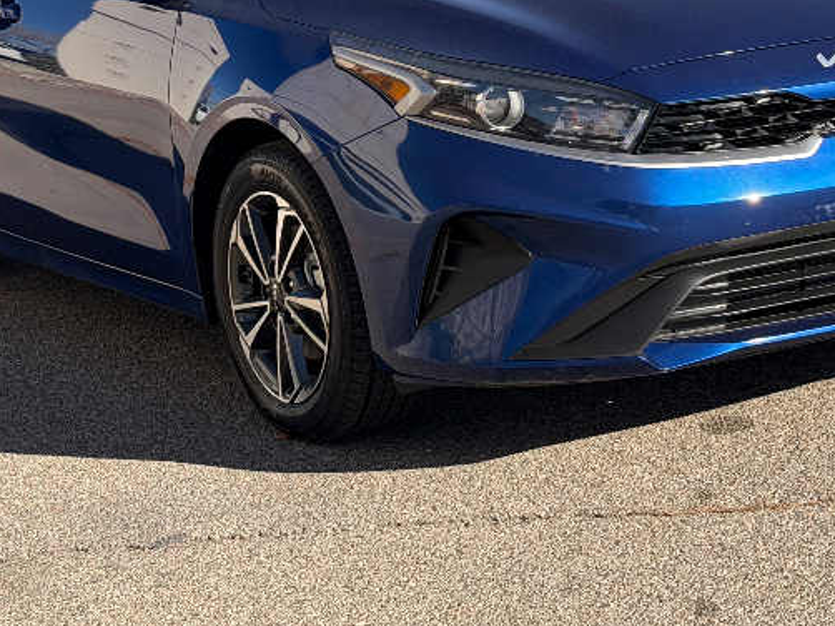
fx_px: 2363
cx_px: 422
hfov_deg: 20.0
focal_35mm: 98
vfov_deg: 14.9
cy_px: 63
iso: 80
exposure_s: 1/3704
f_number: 1.78
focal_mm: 6.76
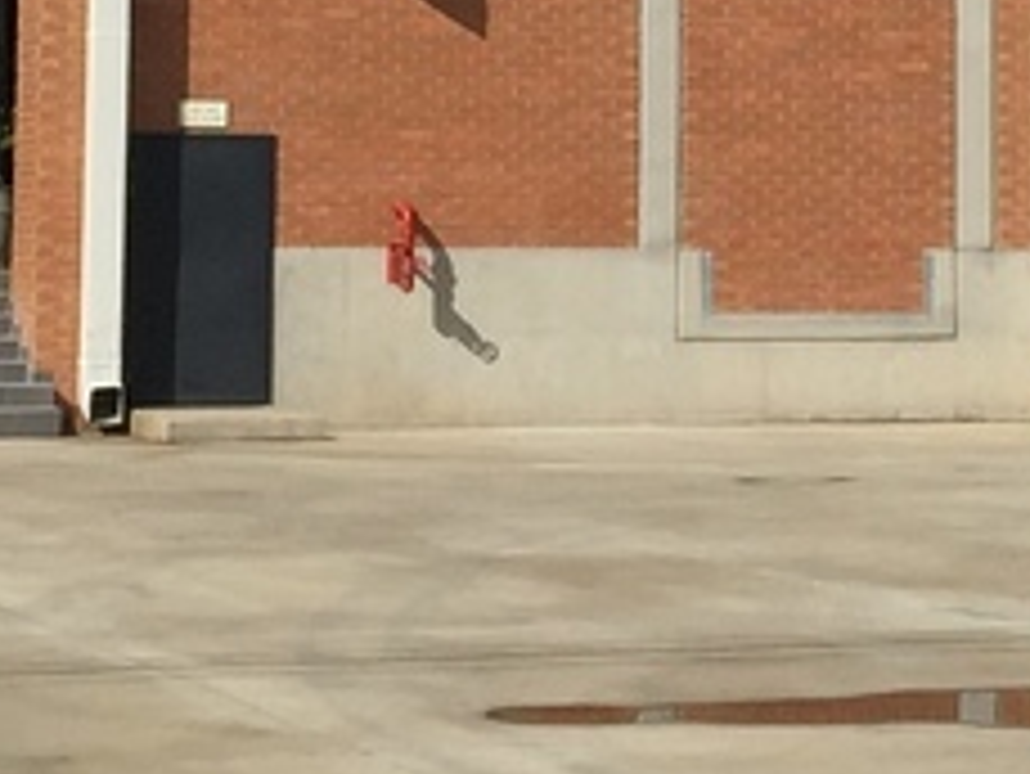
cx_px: 630
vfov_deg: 9.5
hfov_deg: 13.0
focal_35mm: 152
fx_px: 4525
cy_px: -418
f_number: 2.2
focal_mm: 4.15
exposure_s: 1/5650
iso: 32
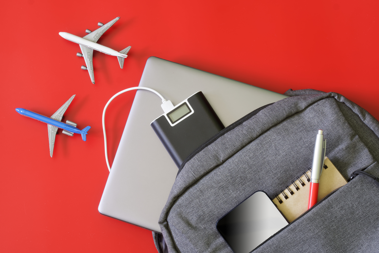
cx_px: 190
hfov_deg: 19.5
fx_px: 1105
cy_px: 126
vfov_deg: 13.0
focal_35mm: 105
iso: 100
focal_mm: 70
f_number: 8
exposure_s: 1/1.25
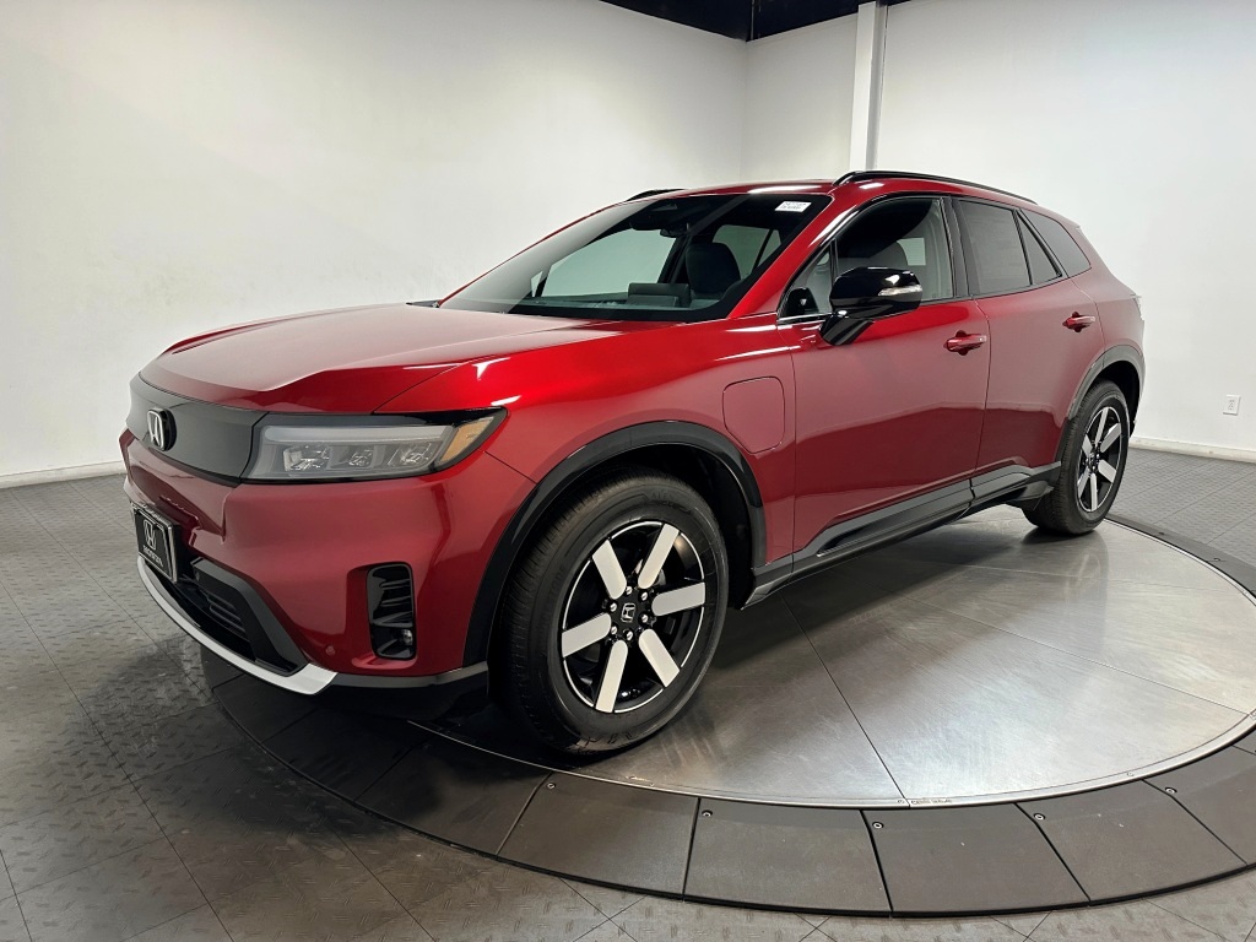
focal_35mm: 24
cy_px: 471
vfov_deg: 56.8
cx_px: 628
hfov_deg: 71.6
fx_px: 871
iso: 320
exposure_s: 1/60
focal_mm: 6.86
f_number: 1.78
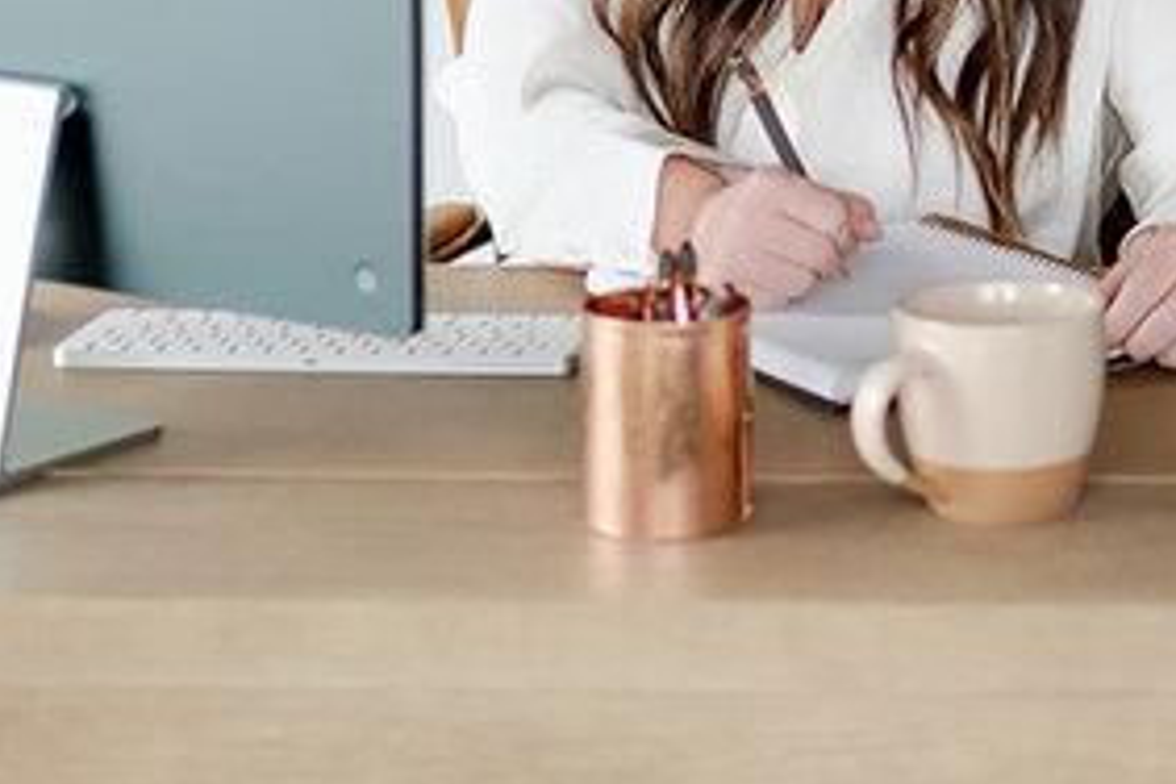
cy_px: -680
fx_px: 4867
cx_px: 1255
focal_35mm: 149
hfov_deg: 13.5
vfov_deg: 8.8
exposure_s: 1/800
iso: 640
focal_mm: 35
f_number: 1.8
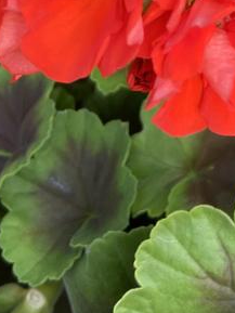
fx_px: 814
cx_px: 254
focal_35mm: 90
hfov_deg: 16.0
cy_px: -158
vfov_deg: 19.1
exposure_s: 1/307
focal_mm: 4.25
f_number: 1.8
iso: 32
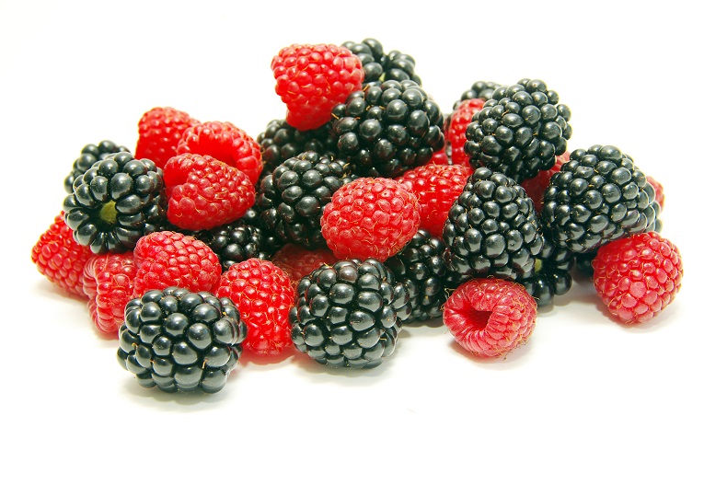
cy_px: 242
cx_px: 360
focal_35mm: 76
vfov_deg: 18.0
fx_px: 1535
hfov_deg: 26.6
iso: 100
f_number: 11
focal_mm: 50
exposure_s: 1/60
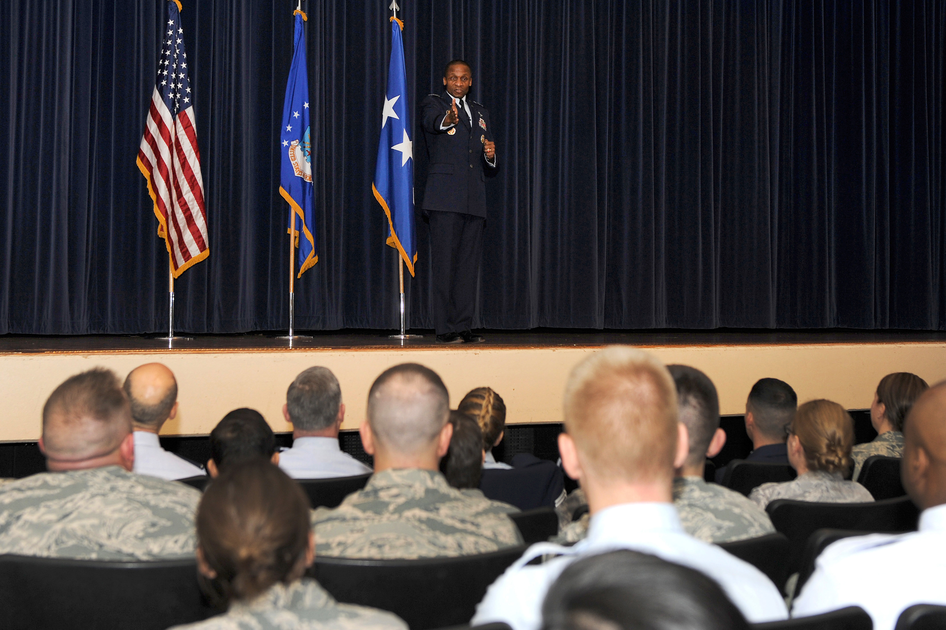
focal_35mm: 48
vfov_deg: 28.0
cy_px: 315
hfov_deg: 41.1
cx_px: 473
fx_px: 1261
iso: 400
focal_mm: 48
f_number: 4
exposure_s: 1/200
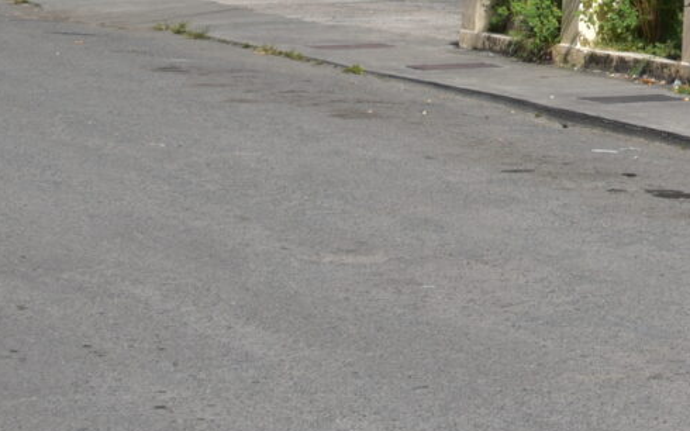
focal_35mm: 145
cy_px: -480
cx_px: 1391
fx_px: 2726
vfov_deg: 8.5
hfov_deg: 12.6
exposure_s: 1/200
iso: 100
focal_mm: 34
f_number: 9
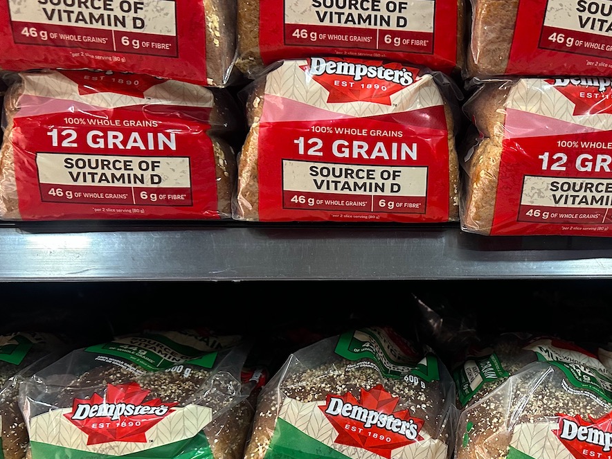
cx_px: 429
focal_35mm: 38
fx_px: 672
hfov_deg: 47.8
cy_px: 296
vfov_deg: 37.4
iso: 500
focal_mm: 6.86
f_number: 1.78
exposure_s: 1/60
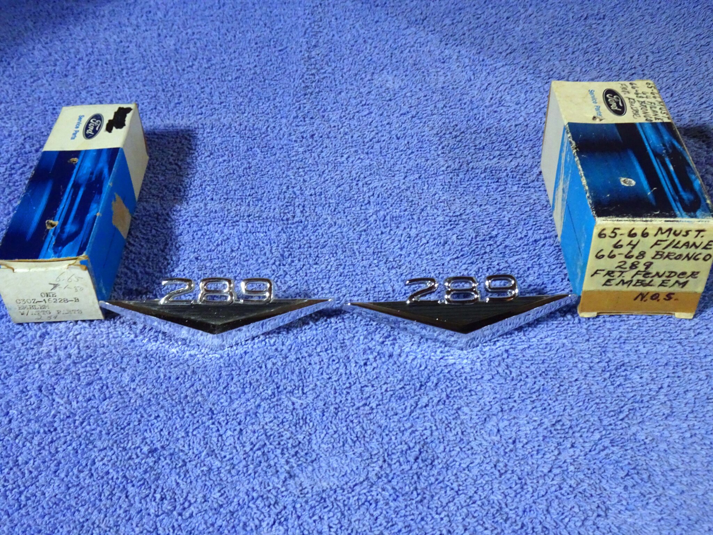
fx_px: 906
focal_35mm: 44
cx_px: 356
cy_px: 268
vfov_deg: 32.9
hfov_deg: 42.9
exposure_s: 1/20
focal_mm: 7.58
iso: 800
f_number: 4.5
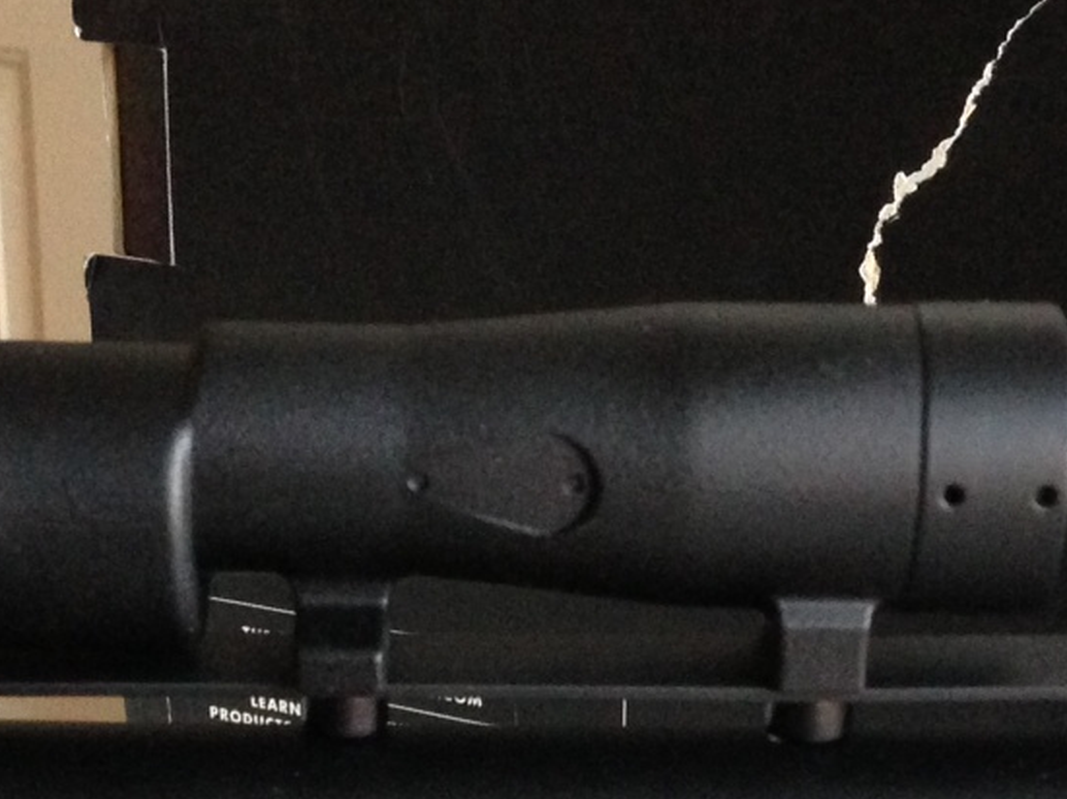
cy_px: 1086
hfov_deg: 20.0
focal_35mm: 98
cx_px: 501
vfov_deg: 14.4
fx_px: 3019
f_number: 2.4
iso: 320
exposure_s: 1/20
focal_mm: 4.13
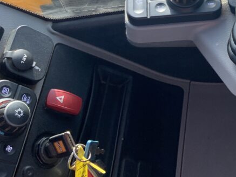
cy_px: -19
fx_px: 464
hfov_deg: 26.1
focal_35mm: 68
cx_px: 268
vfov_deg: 20.6
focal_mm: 3
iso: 20
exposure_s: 1/122
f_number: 1.8
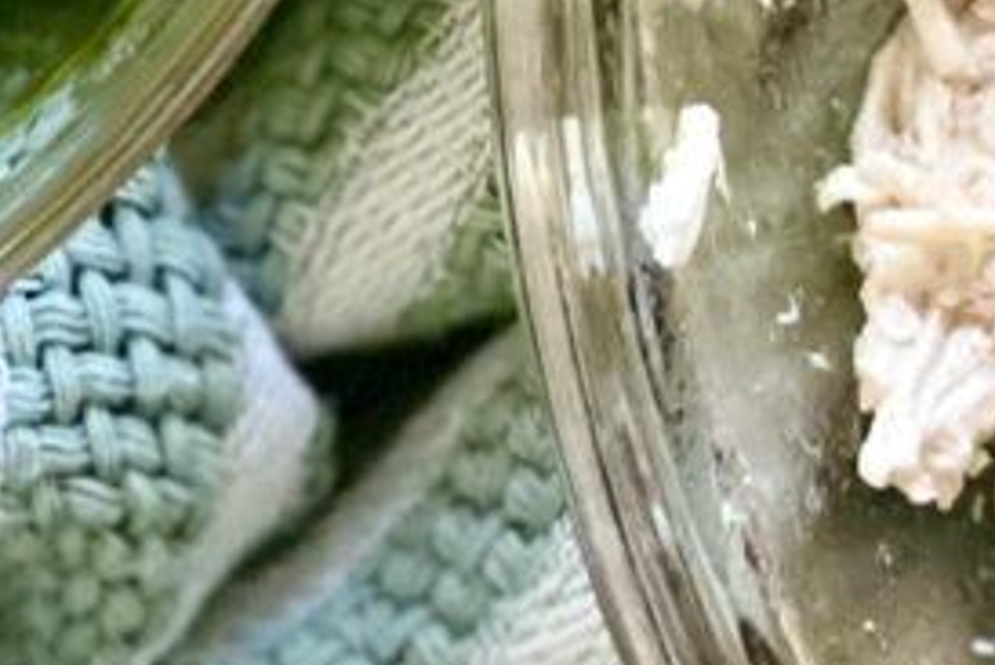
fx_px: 10314
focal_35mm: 373
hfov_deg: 5.4
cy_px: -211
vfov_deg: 3.7
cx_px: 1714
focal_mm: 7.5
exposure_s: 1/34
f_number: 2.2
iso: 400
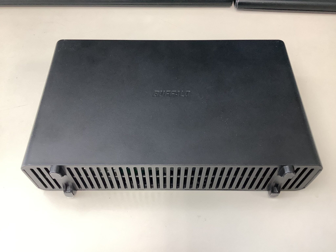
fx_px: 301
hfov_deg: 58.4
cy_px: 126
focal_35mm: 31
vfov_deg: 45.4
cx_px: 168
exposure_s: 1/60
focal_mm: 3.3
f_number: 2.4
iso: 125
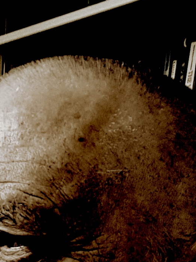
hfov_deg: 18.6
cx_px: 64
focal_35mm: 79
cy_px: 311
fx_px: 596
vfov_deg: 22.8
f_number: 1.7
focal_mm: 2.1
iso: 160
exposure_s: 1/25
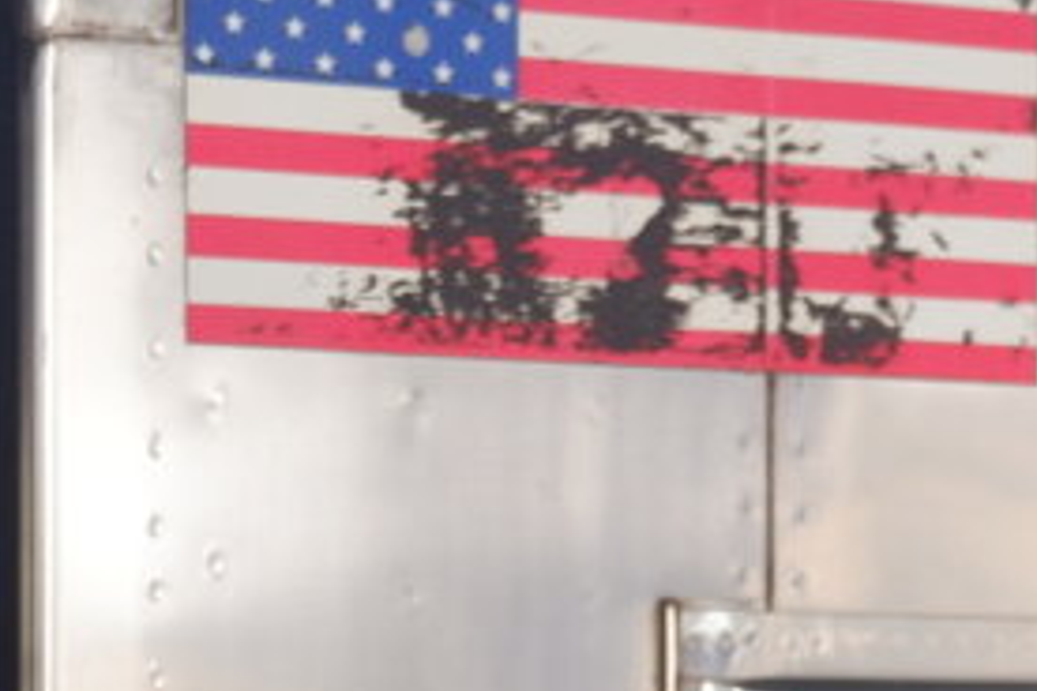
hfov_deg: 9.1
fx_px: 6510
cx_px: 323
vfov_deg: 6.0
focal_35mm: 226
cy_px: 1038
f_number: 4.4
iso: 640
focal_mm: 26.4
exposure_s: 1/40
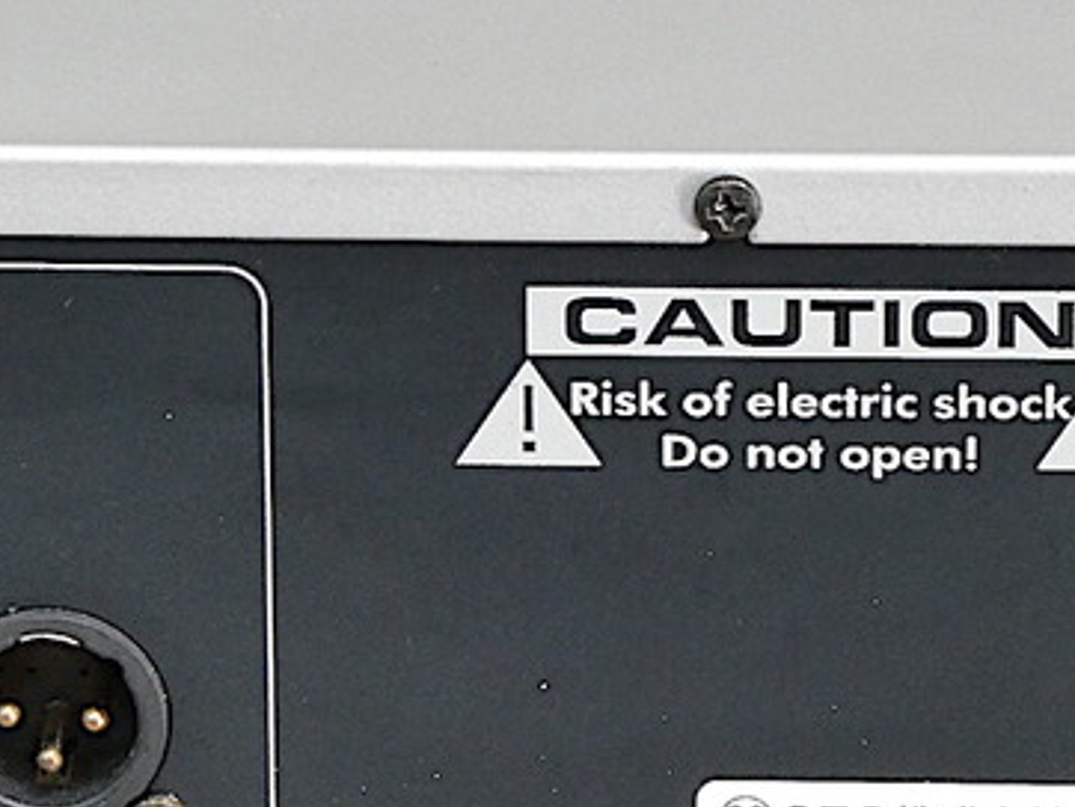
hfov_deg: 4.7
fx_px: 13176
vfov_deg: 3.5
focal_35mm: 424
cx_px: 573
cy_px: 682
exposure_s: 1/20
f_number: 5.6
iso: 400
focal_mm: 28.7
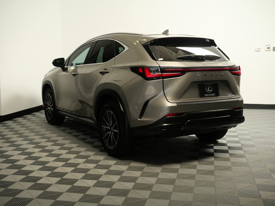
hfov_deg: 46.8
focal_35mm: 40
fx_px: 318
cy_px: 103
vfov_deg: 36.0
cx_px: 138
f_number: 5.6
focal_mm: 20
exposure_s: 1/200
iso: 250
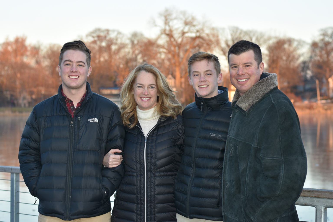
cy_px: 111
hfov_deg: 27.0
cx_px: 166
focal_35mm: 75
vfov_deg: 18.2
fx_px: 694
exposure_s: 1/250
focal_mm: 50
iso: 180
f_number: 2.8
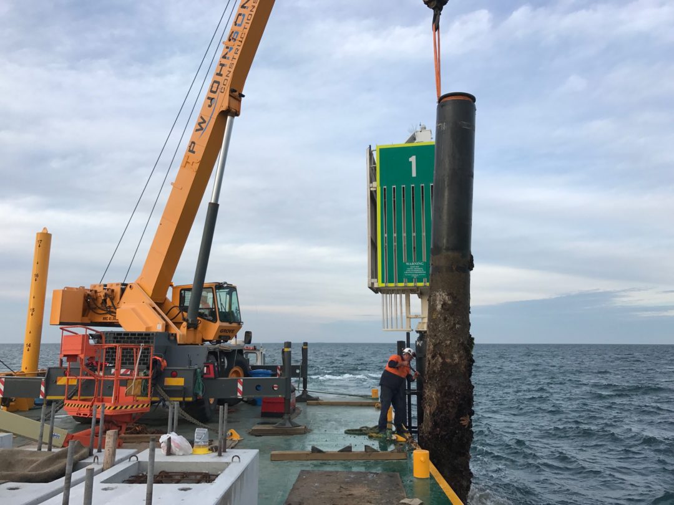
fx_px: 545
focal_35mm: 28
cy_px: 252
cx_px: 337
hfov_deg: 63.4
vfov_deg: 49.7
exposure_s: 1/689
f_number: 1.8
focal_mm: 3.99
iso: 20
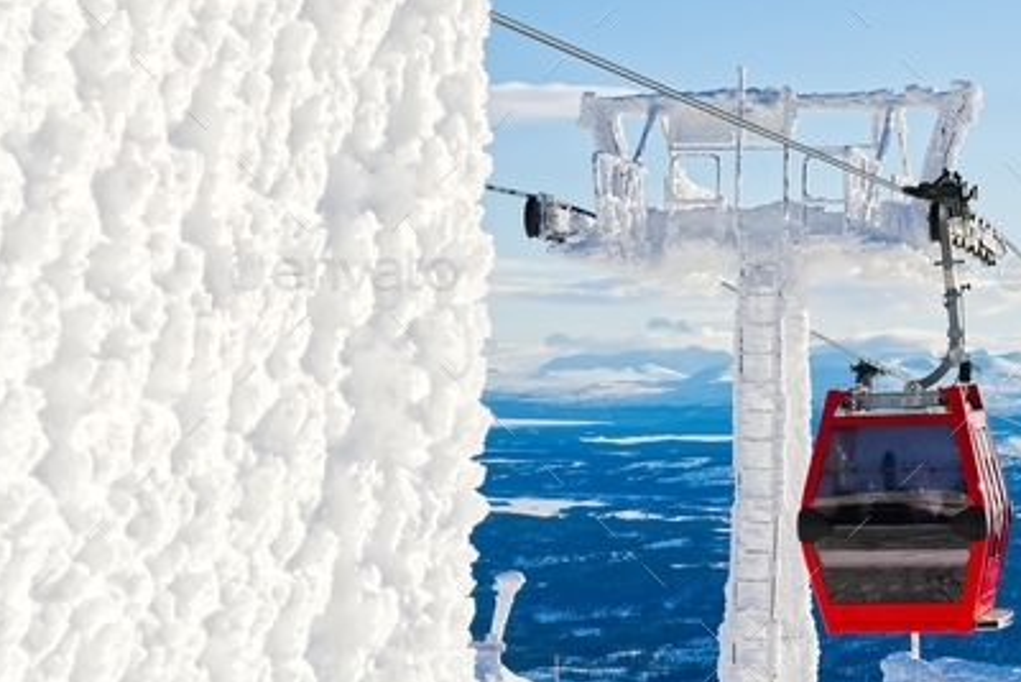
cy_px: 391
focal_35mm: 93
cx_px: 720
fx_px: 2638
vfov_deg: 14.7
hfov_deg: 21.8
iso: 200
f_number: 6.3
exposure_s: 1/1600
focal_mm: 42
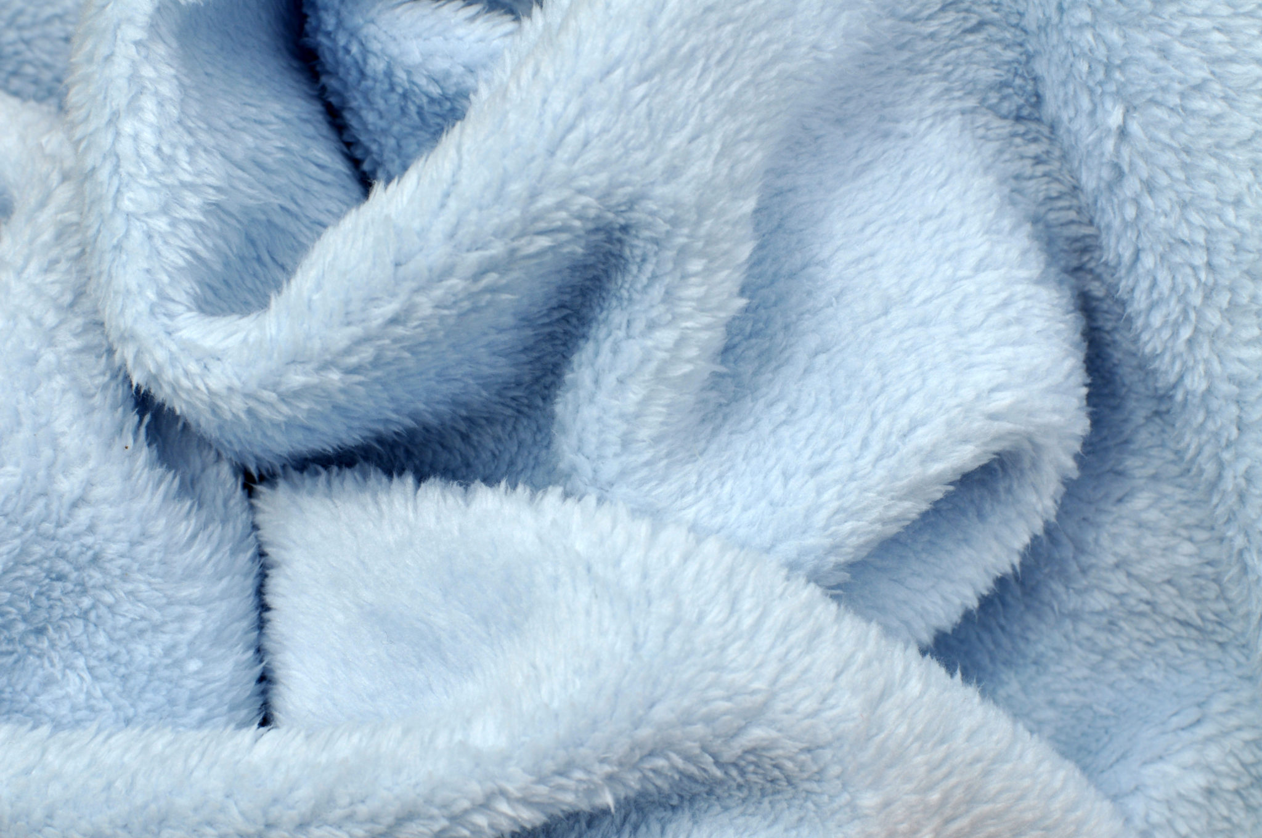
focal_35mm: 75
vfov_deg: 18.1
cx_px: 631
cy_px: 419
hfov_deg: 27.0
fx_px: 2626
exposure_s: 1/400
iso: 200
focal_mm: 50
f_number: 11
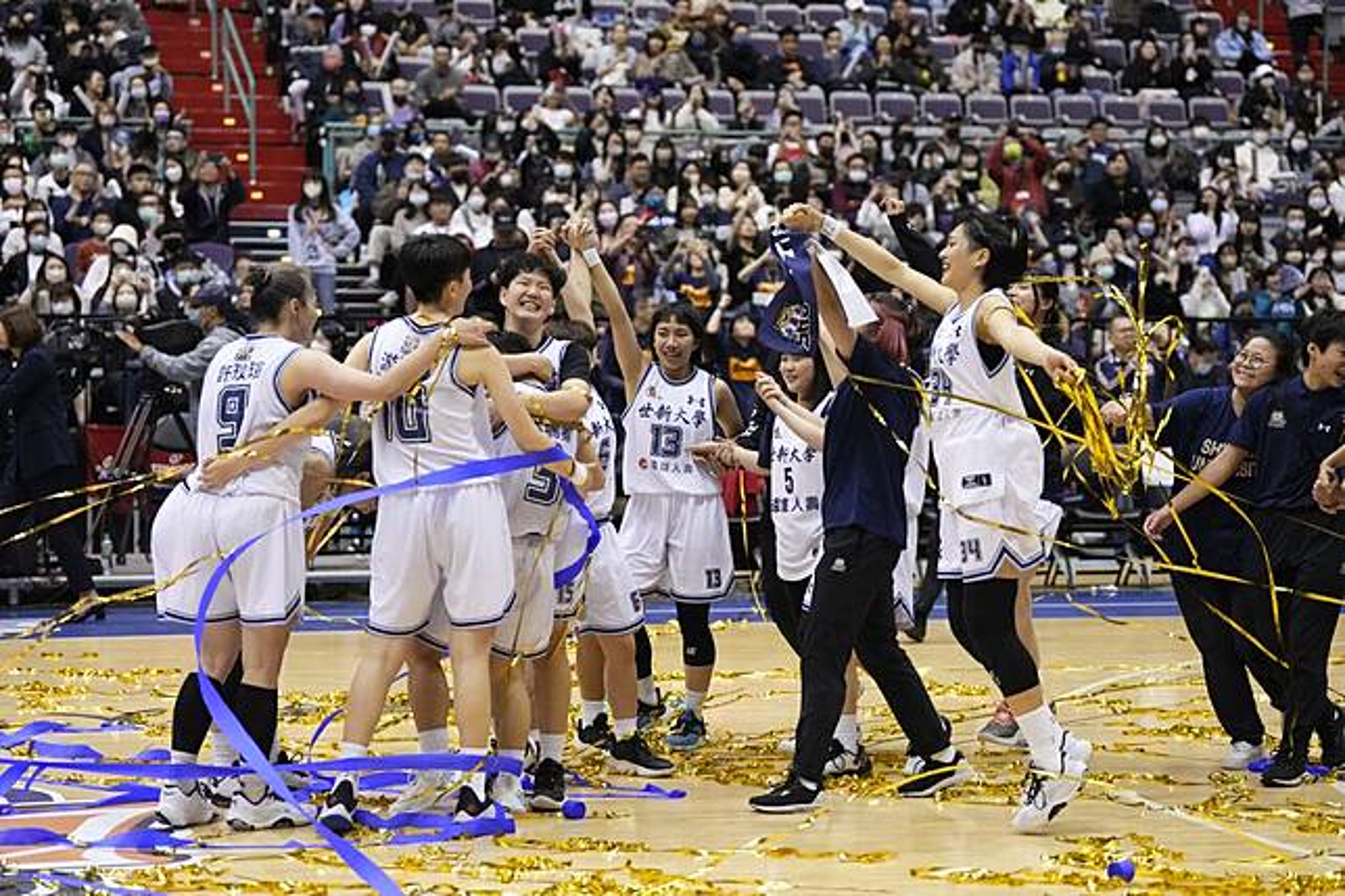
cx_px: 672
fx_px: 3511
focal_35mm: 94
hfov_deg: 21.7
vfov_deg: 14.5
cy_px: 448
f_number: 2.8
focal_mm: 94
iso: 5000
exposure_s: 1/1000
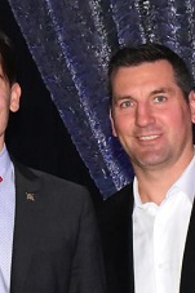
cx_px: 176
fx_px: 3792
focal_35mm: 466
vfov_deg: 4.4
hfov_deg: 2.9
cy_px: 271
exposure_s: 1/200
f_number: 2.8
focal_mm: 160
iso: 1600
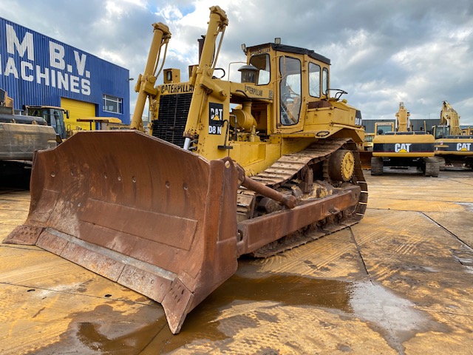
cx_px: 236
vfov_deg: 53.1
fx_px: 355
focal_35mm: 26
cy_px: 178
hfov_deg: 67.3
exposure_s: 1/442
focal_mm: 4.25
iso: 32
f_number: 1.8
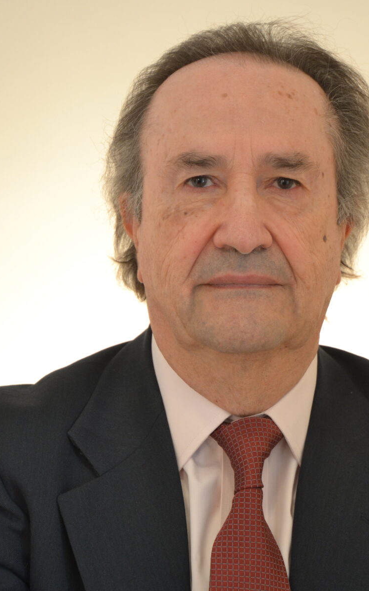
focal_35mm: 109
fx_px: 1749
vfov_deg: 19.2
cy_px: 285
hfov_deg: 12.0
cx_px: 209
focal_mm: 55
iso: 800
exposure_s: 1/30
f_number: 4.5
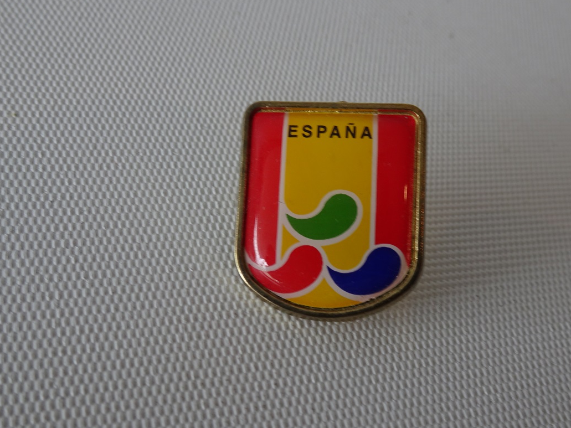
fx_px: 594
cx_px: 308
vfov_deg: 39.6
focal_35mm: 36
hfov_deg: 51.3
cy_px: 233
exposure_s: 1/30
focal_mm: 4.92
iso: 80
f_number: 3.5
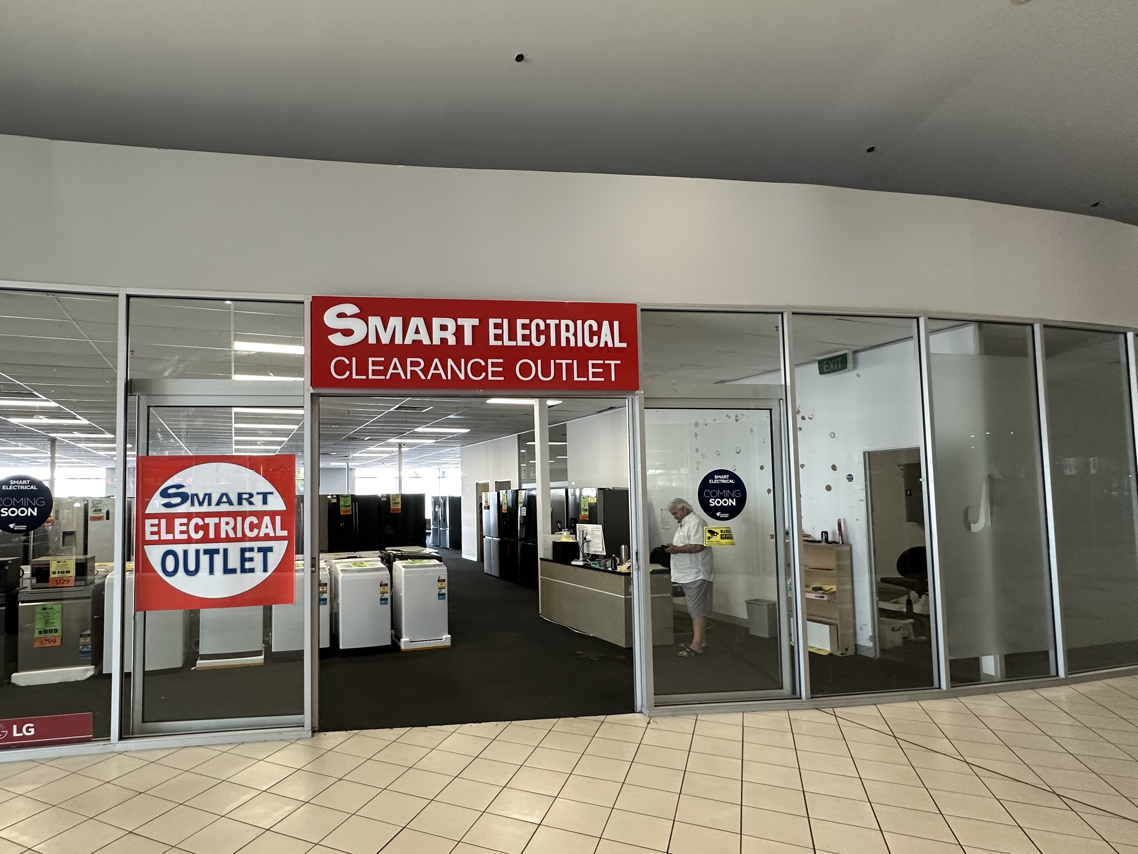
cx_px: 449
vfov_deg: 68.6
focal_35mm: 19
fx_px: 625
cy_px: 464
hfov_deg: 83.5
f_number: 2.2
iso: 200
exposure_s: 1/100
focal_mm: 2.22
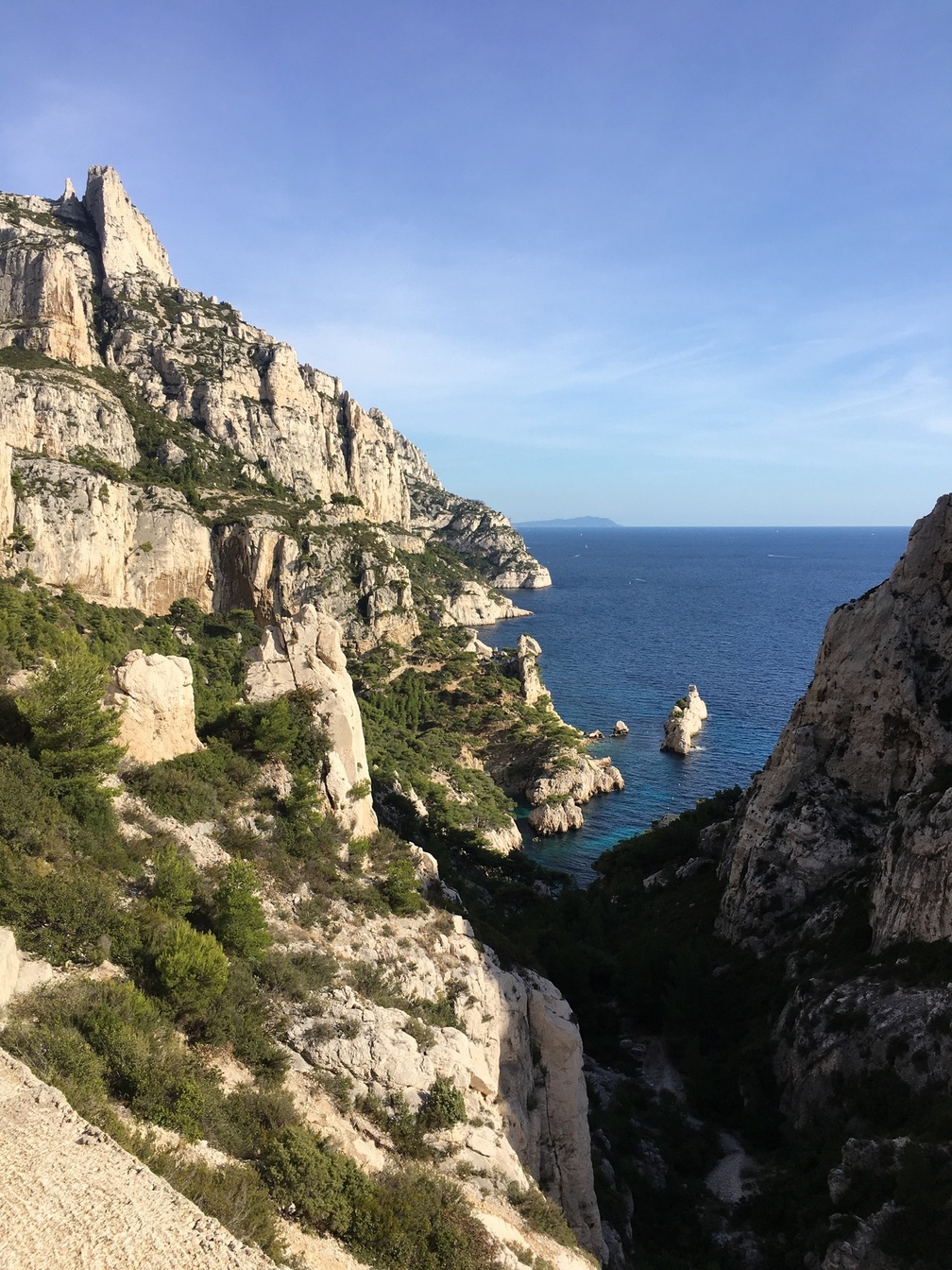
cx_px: 476
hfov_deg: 48.2
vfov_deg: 61.7
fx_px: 1063
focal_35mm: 29
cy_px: 635
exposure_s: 1/1479
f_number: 2.2
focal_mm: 4.15
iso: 25
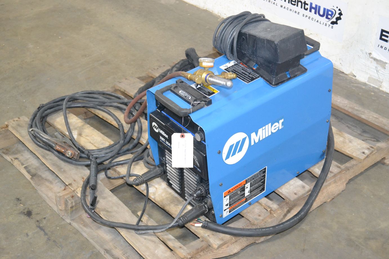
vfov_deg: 26.5
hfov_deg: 38.9
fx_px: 551
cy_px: 130
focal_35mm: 51
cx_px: 194
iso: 2200
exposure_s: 1/60
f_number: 5
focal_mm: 34
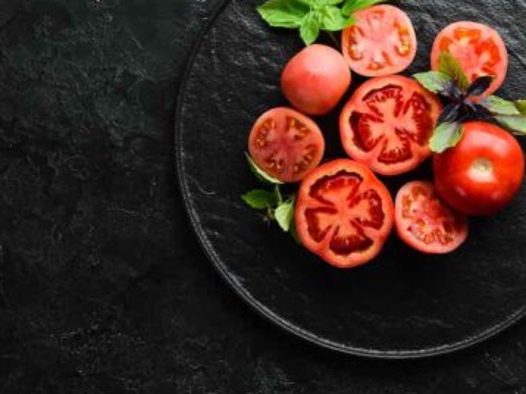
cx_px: 383
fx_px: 1306
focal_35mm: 86
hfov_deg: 22.6
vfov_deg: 17.1
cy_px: 148
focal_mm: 50
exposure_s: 1/100
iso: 125
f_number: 13
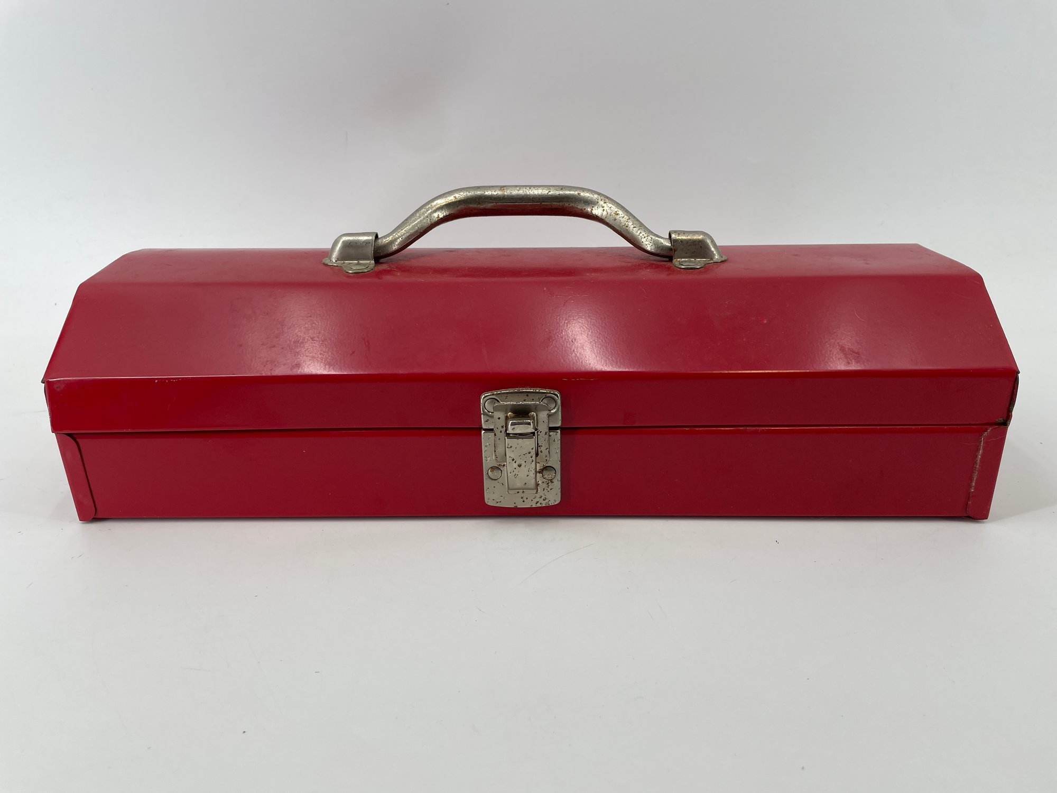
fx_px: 794
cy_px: 396
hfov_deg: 67.3
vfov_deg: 53.1
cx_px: 528
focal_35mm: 26
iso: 32
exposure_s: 1/314
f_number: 1.6
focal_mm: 4.2
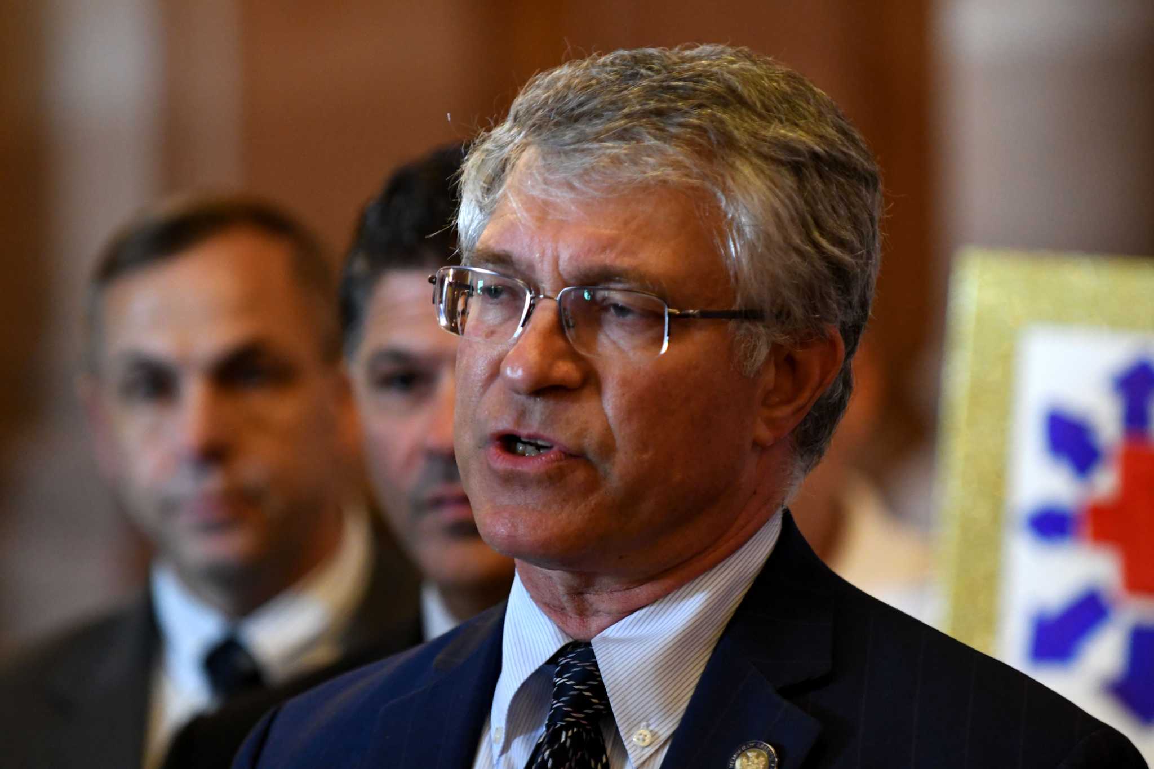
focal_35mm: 262
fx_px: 8413
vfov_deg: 5.2
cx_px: 577
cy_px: 384
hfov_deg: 7.8
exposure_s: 1/100
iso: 4000
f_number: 2.8
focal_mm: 175
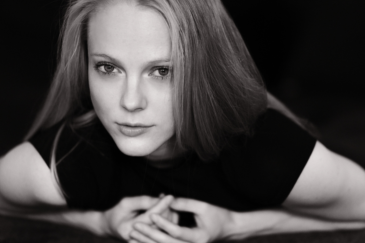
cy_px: 112
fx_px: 1014
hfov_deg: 20.4
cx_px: 179
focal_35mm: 100
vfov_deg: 13.7
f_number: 1.4
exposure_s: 1/300
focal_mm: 56
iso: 500
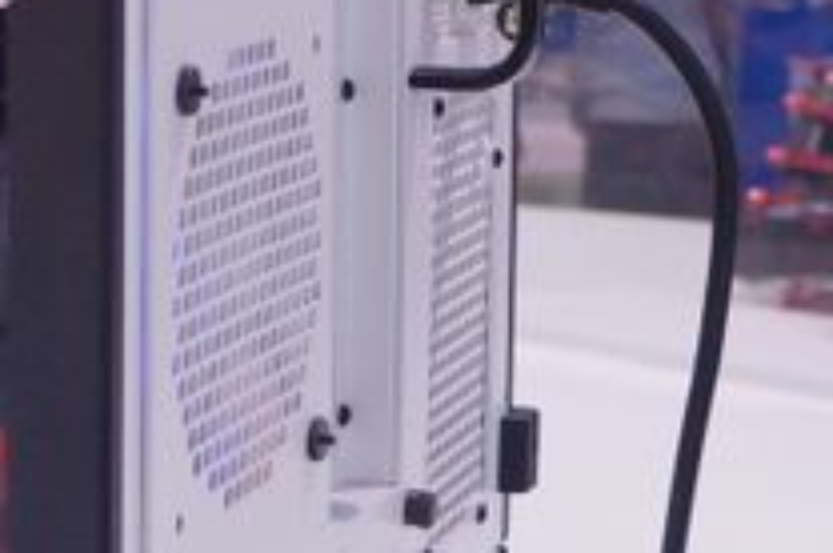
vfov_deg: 10.2
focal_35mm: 133
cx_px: -320
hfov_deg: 14.6
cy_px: 92
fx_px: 3073
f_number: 3.5
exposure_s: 1/200
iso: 800
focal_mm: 18
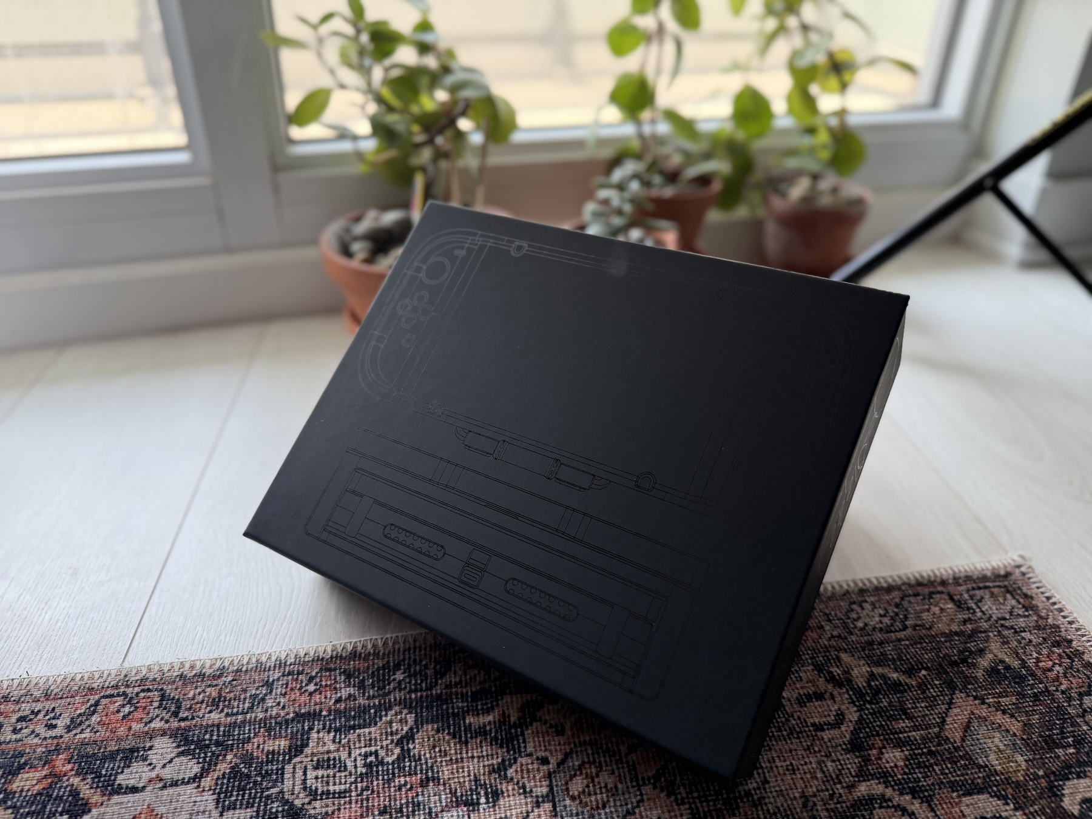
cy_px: 410
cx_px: 546
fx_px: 757
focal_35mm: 24
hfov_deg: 71.6
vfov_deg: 56.8
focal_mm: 6.76
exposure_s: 1/176
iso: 125
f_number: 1.78
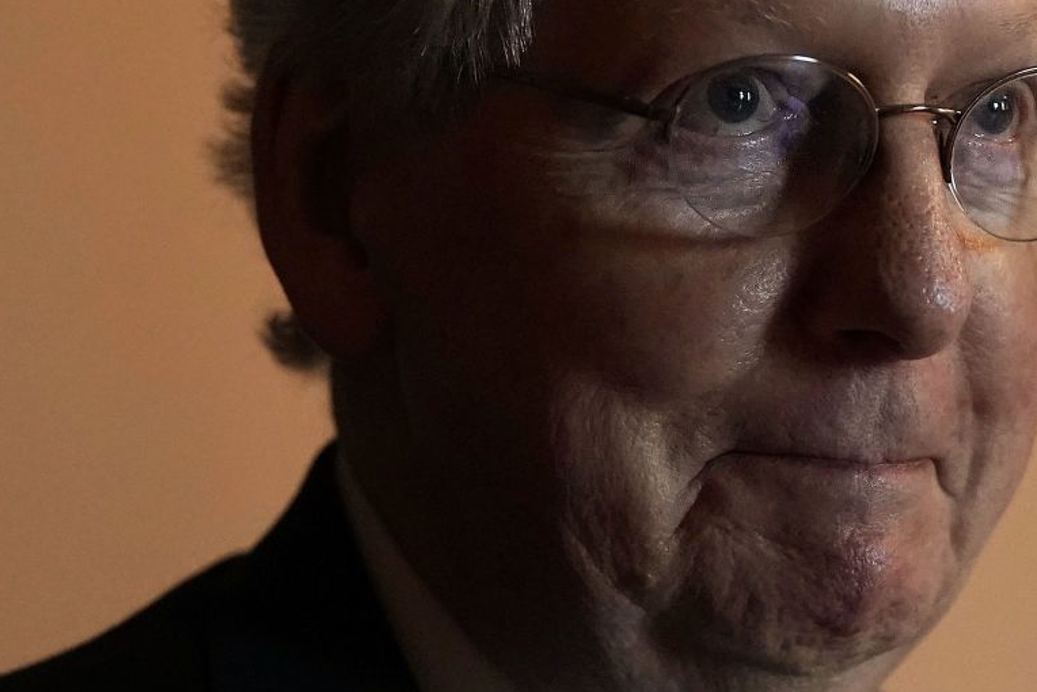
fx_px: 1931
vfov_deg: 20.3
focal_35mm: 67
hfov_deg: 30.1
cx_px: 550
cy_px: 324
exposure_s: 1/2500
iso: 4000
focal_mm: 50
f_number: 2
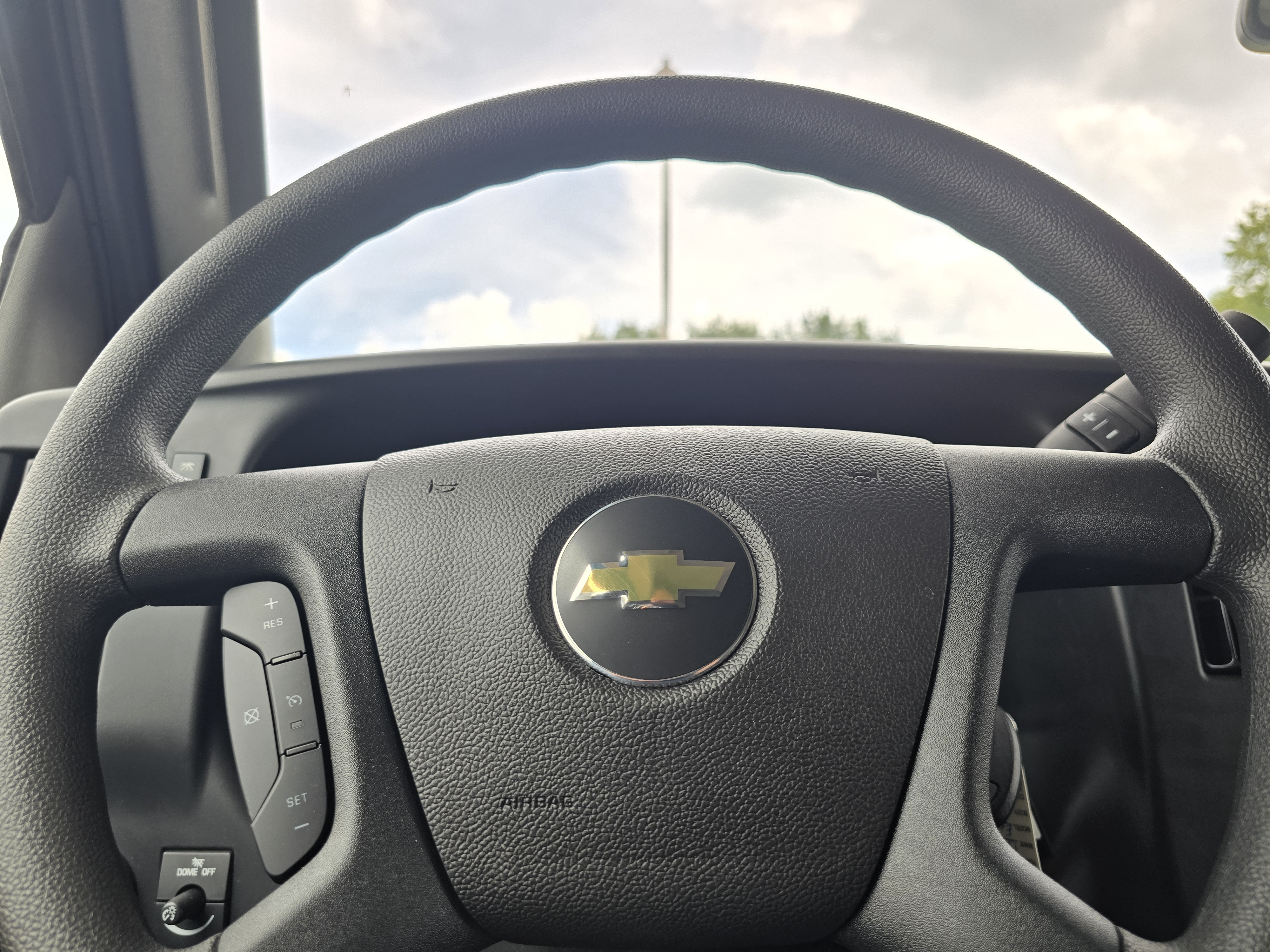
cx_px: 635
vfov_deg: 58.9
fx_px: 844
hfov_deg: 73.9
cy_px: 476
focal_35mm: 23
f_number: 1.7
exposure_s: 1/180
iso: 25
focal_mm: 6.3
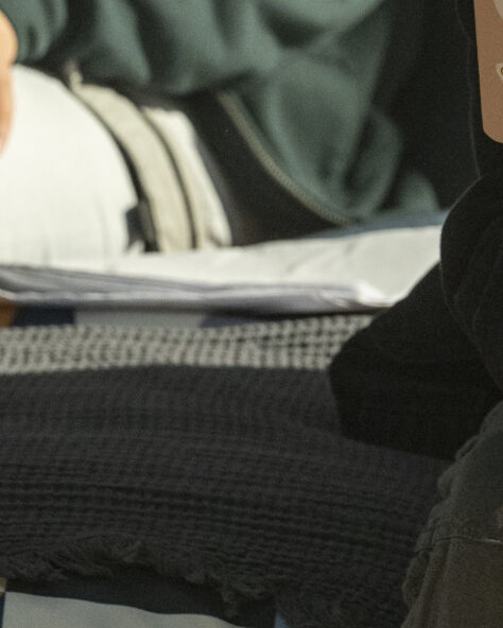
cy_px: -269
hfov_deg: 2.2
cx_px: 433
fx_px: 12815
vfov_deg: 2.8
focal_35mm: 689
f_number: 5.6
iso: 3200
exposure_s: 1/125
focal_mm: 170
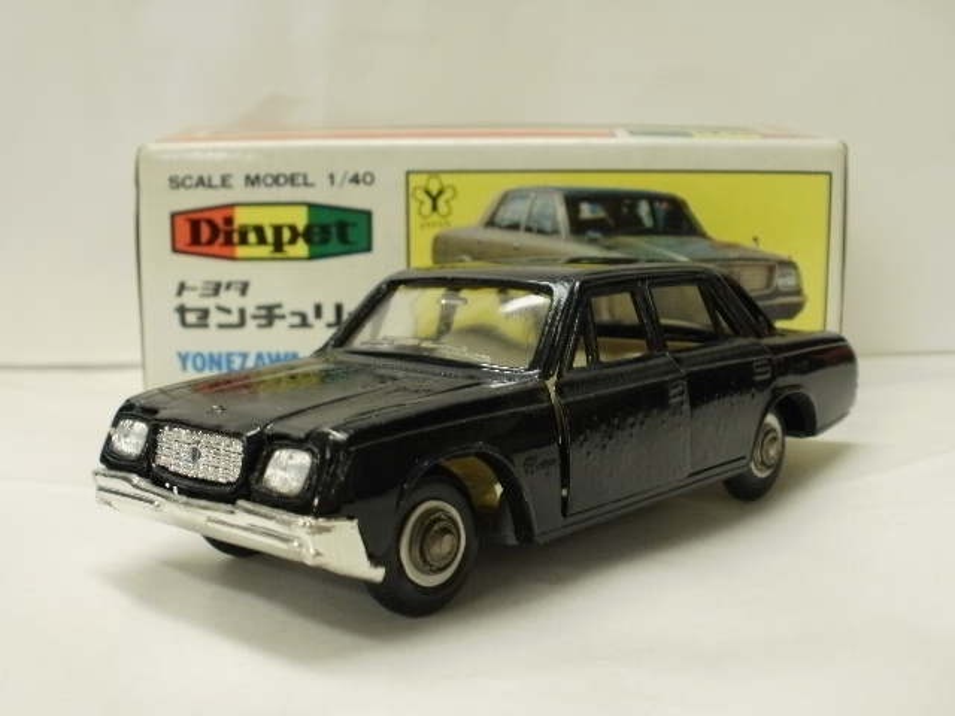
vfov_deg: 32.9
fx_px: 1214
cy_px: 358
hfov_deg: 42.9
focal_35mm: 44
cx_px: 478
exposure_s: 1/15
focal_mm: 7.7
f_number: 4
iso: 125
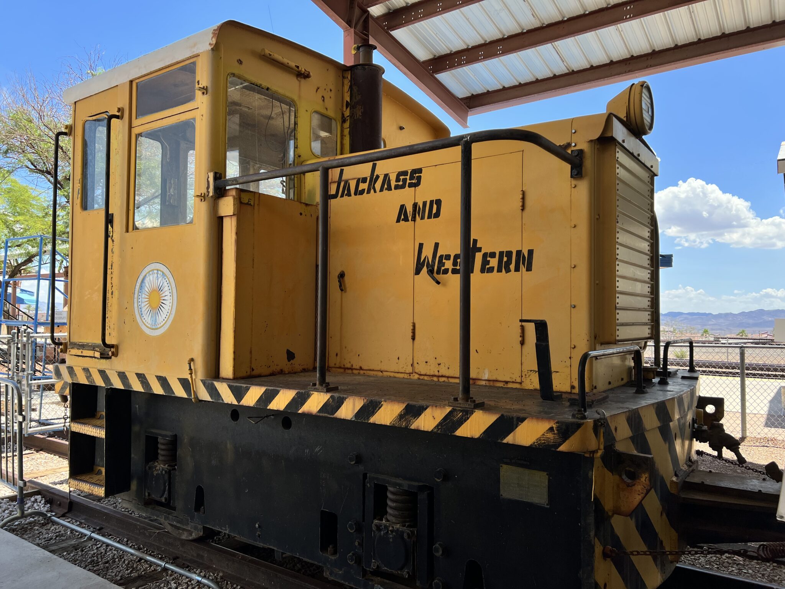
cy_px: 294
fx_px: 590
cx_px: 392
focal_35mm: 26
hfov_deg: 67.3
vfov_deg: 53.1
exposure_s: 1/2299
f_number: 1.5
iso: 50
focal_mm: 5.7
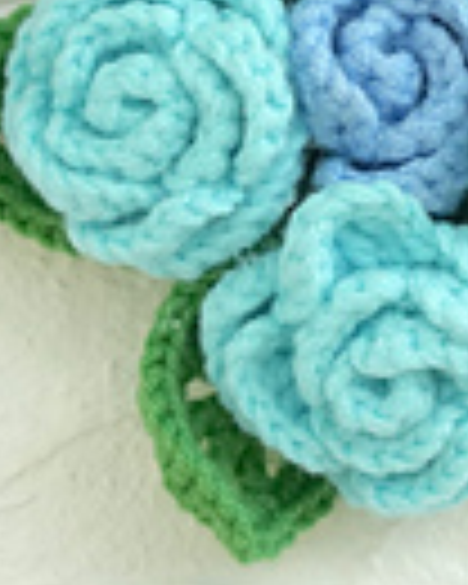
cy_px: 9
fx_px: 4363
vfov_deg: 7.6
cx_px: 394
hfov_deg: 6.1
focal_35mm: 252
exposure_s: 1/500
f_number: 7.1
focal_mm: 70
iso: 4000
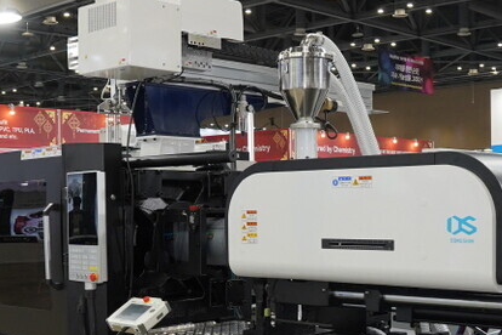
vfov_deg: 23.1
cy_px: 262
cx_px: 232
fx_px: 809
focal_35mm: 58
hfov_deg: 34.5
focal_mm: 17
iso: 640
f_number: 4
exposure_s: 1/160
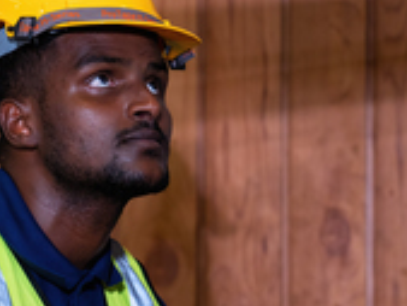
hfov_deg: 8.4
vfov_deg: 6.3
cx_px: 190
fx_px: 2765
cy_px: 241
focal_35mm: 235
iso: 1000
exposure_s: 1/250
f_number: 2.8
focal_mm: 70
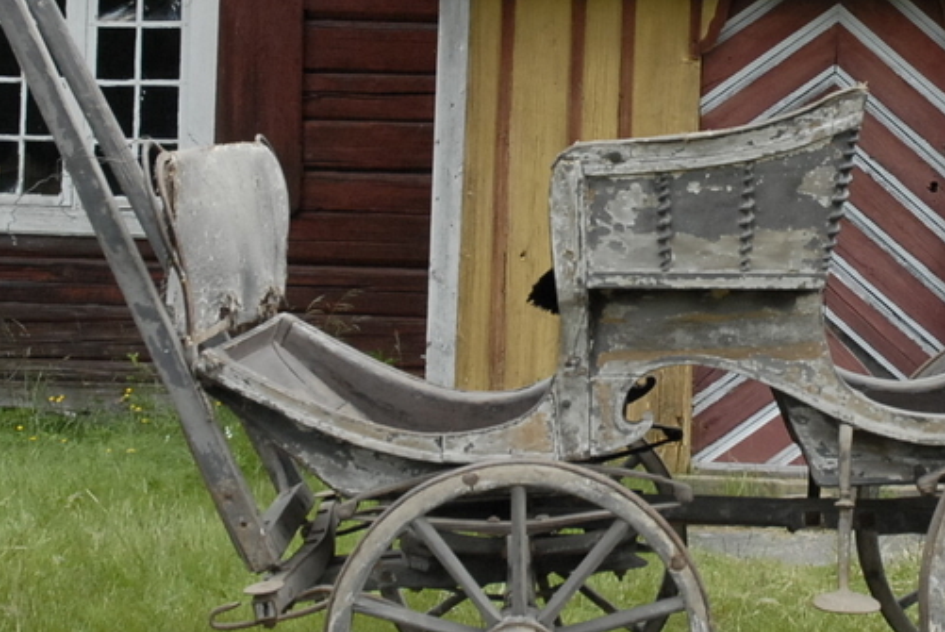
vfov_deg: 17.3
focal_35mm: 79
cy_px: 195
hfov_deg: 25.3
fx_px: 2076
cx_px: 711
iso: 800
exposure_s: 1/500
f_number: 7.1
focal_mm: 22
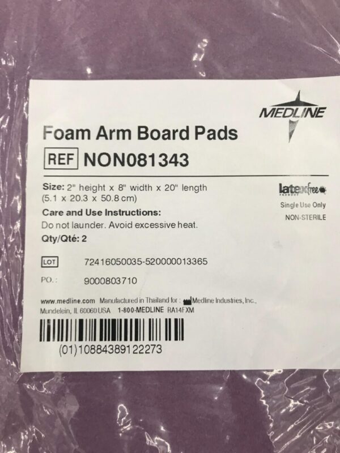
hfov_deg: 49.7
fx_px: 367
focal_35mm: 28
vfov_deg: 63.4
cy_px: 226
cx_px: 170
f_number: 1.8
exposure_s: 1/30
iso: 20
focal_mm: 3.99
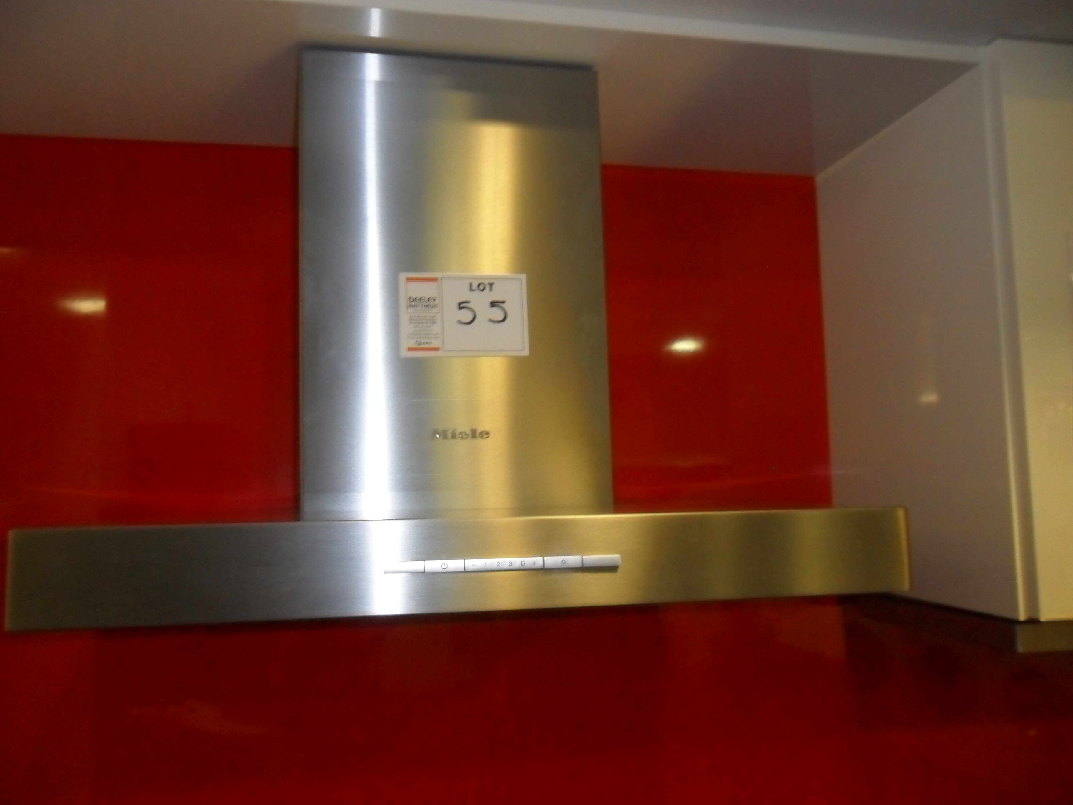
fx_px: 837
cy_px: 402
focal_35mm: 27
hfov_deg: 65.3
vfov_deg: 51.4
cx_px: 536
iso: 400
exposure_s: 1/45
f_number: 3.5
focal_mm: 4.9
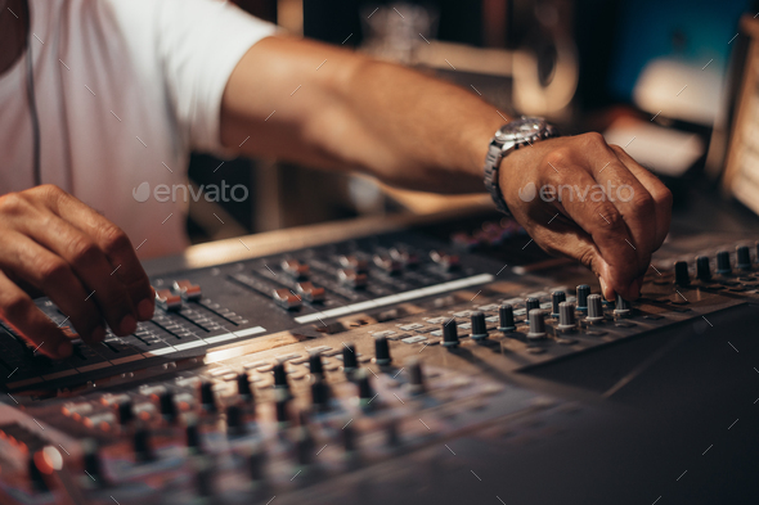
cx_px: 380
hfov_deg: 39.6
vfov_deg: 27.0
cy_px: 252
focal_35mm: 50
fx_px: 1054
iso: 500
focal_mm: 50
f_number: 2.2
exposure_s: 1/125
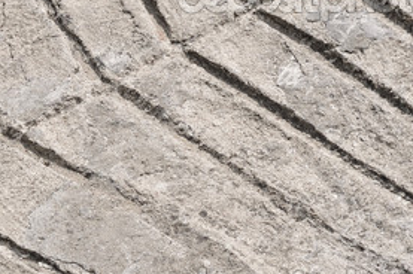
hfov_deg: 7.3
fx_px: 3174
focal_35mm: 277
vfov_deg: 4.9
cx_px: -219
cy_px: 293
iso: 200
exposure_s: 1/640
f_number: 8
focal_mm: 50
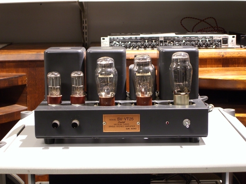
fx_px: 569
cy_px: 92
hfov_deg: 24.4
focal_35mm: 80
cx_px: 123
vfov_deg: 18.4
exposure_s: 1/6
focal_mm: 16.6
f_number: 4.4
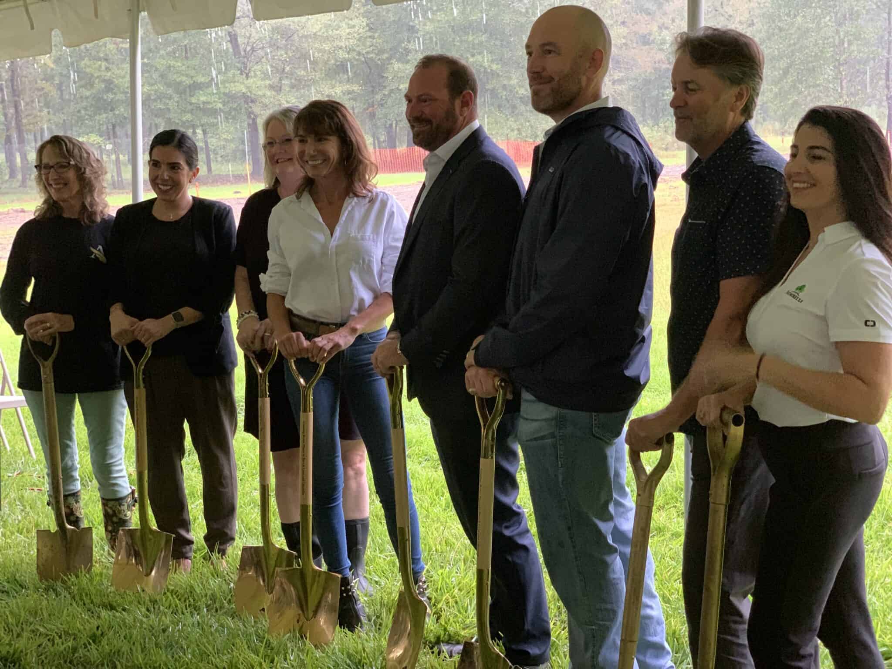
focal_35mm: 52
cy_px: 334
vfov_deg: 28.0
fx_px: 1340
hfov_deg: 36.8
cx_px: 446
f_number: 2.4
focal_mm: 6
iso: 500
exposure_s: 1/40
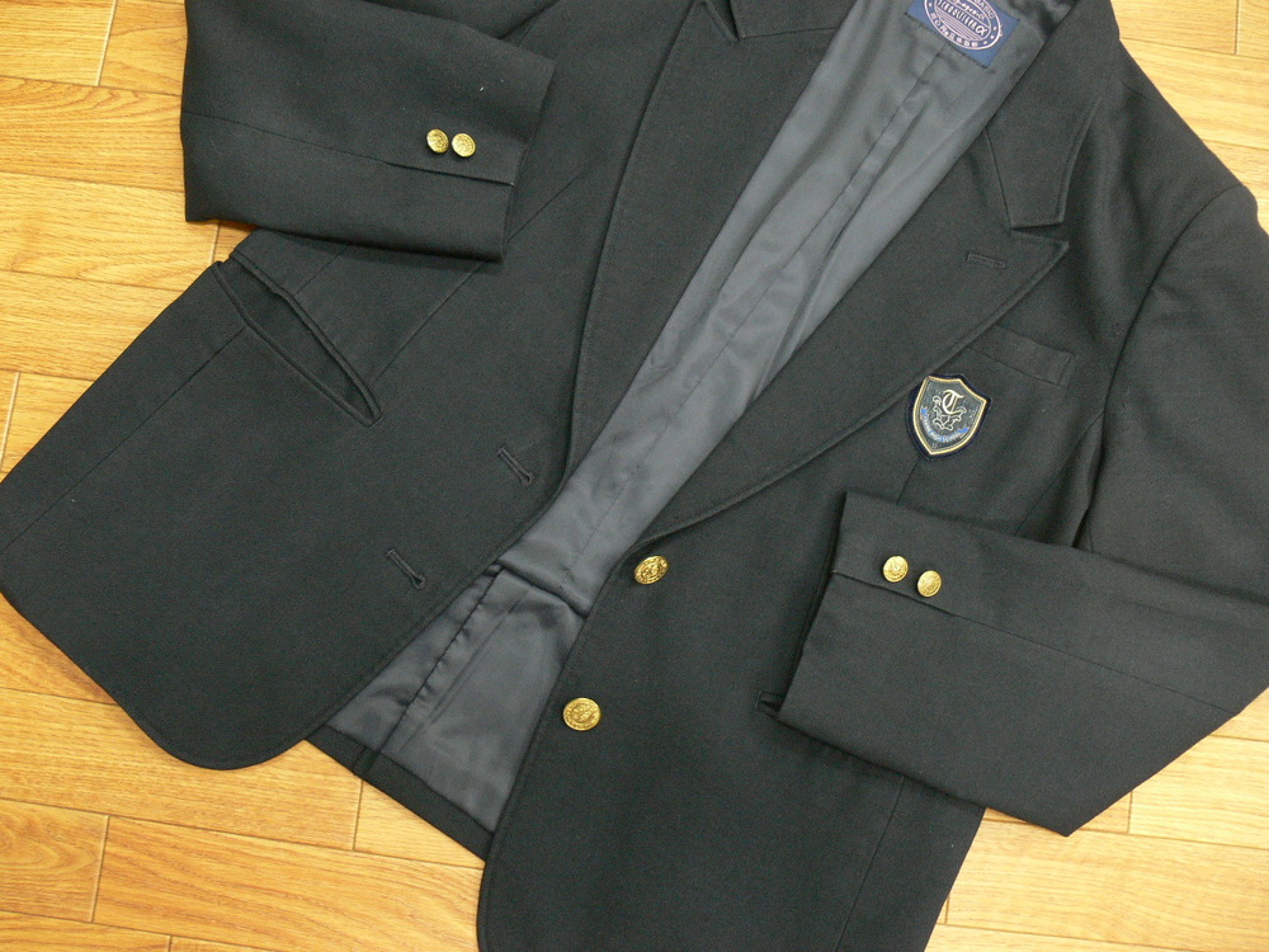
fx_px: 1283
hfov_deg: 52.6
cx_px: 634
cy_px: 476
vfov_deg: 40.7
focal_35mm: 35
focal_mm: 7.4
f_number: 2.8
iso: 200
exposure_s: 1/13
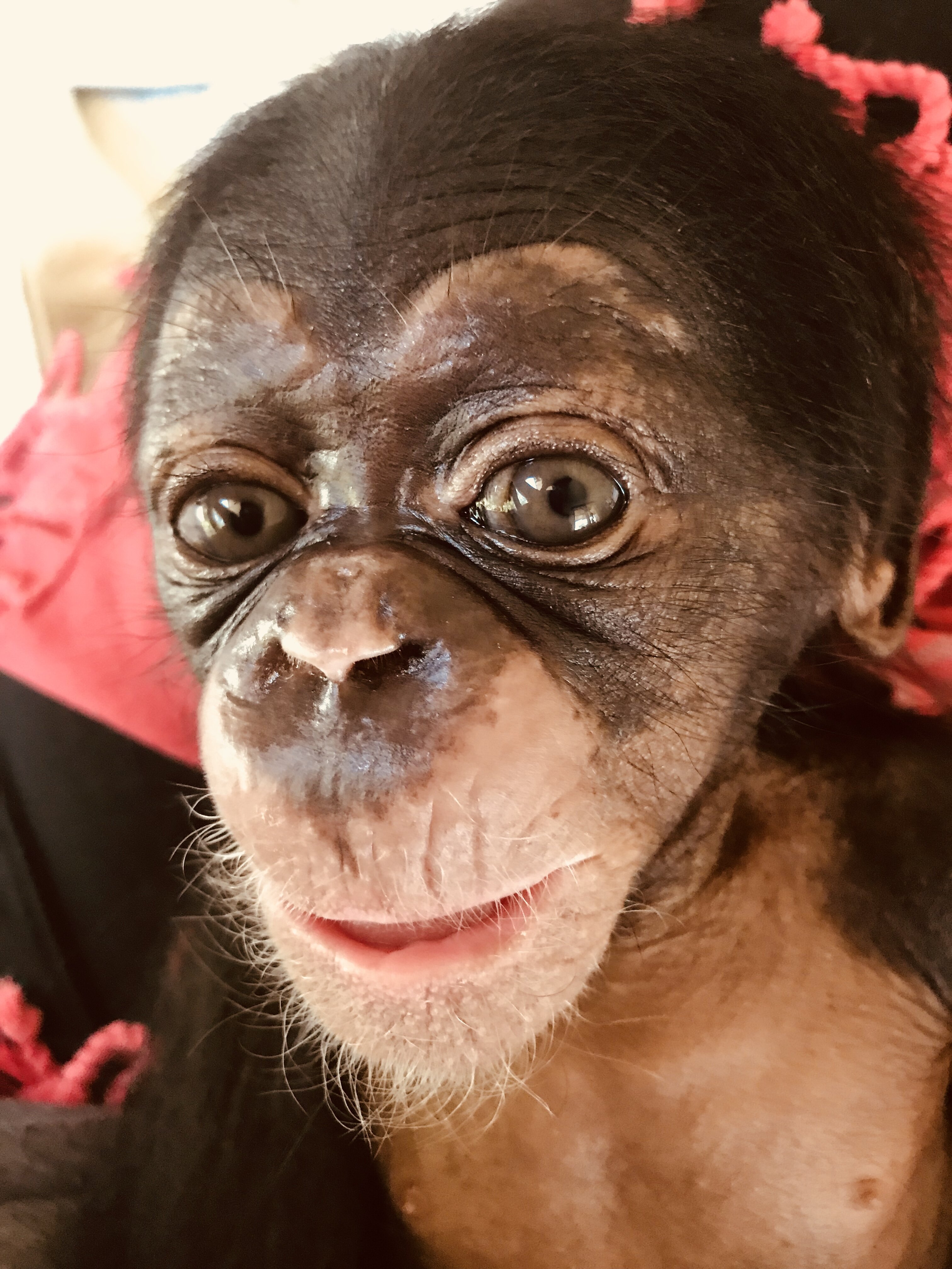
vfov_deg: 63.4
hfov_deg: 49.7
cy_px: 634
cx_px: 476
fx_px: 1027
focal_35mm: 28
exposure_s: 1/15
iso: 100
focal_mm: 3.99
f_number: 1.8
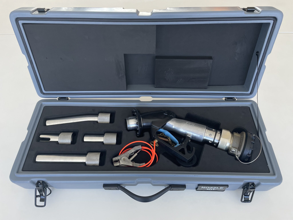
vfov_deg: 53.1
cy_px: 110
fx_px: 220
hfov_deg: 67.3
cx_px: 146
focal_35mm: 26
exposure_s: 1/100
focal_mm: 4.2
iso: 80
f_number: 1.6
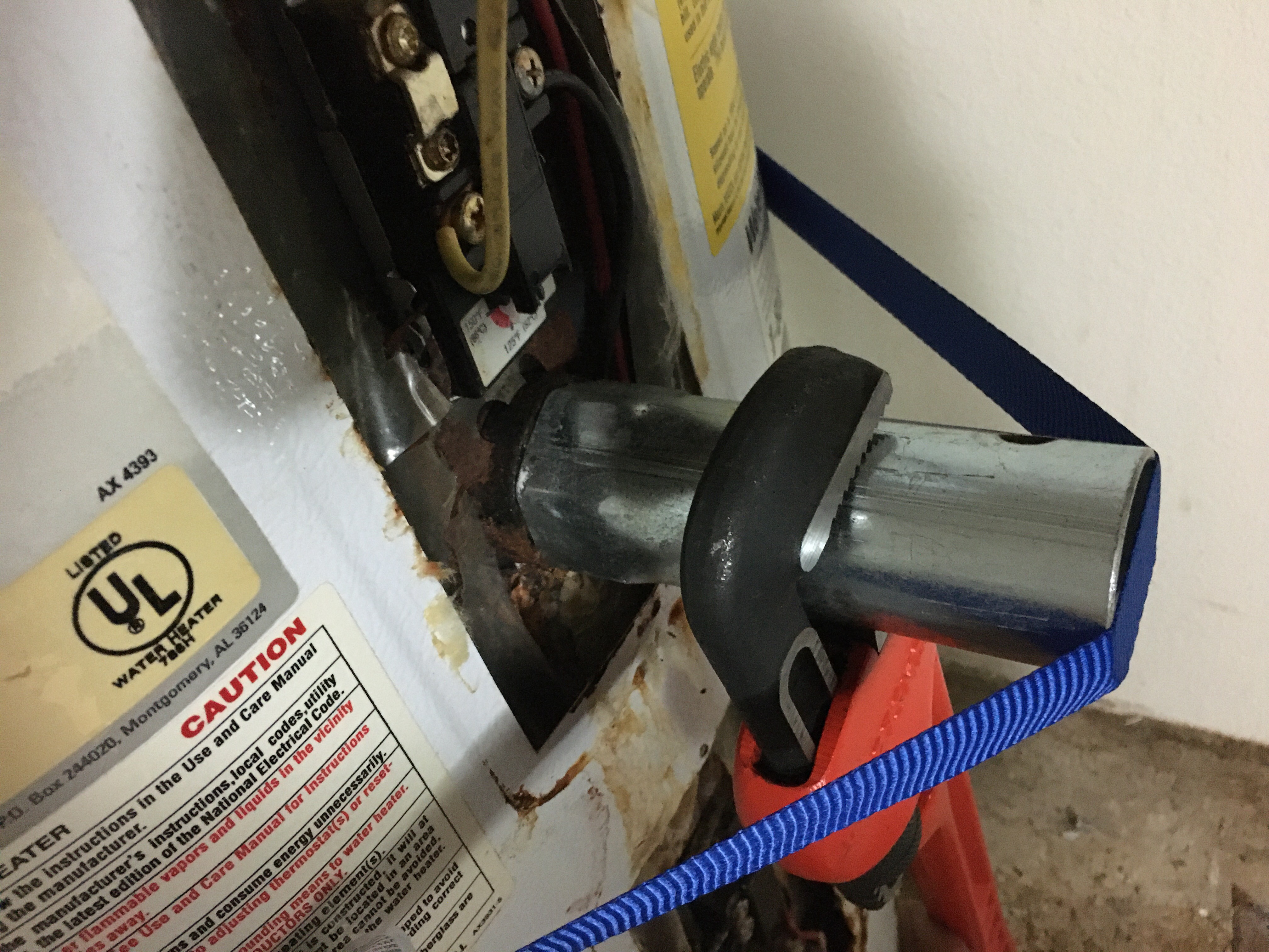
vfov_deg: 48.2
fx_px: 1063
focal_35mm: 29
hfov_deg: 61.7
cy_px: 476
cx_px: 634
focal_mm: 4.15
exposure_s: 1/15
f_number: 2.2
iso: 320
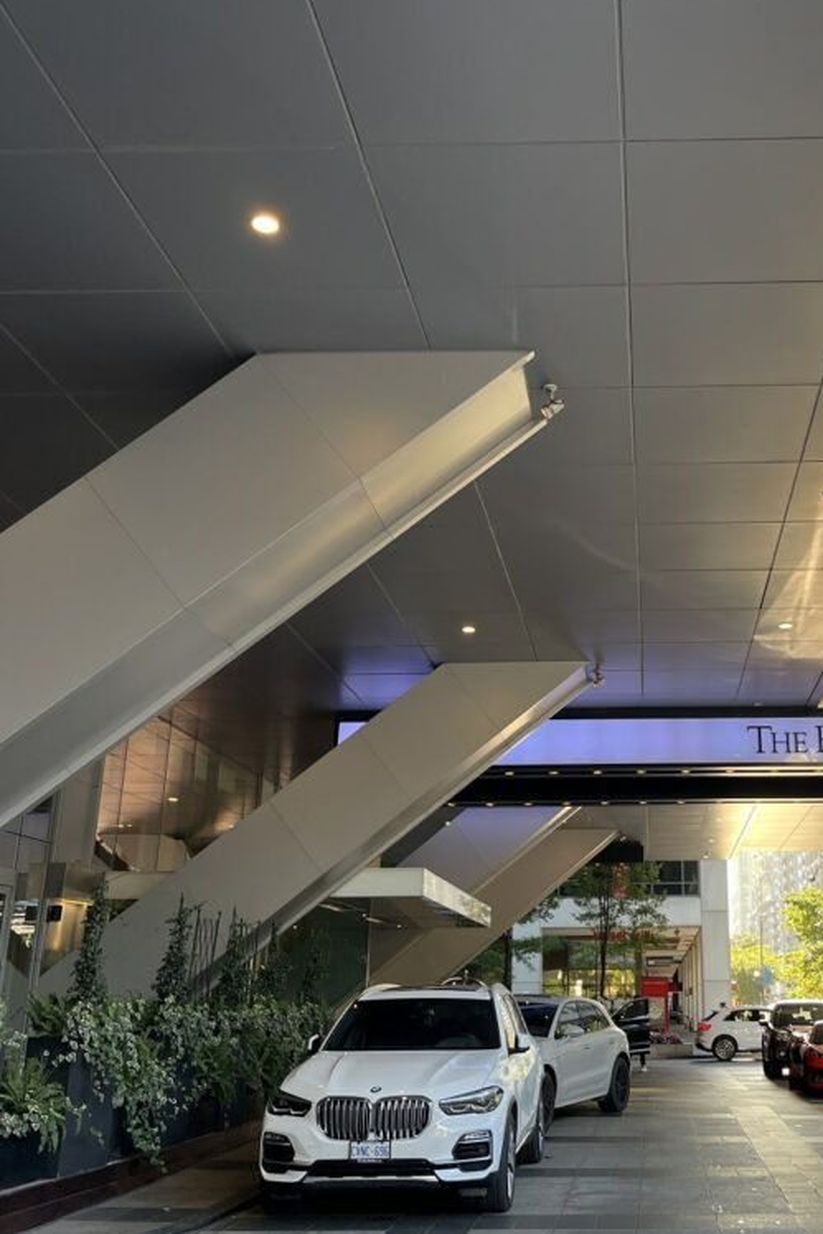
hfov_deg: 35.0
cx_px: 633
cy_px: 609
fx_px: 1268
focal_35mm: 37
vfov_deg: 51.9
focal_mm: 5.1
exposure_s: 1/120
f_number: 1.6
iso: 40
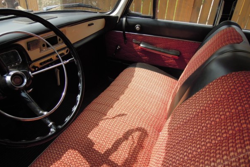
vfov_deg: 49.5
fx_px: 181
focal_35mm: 26
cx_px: 121
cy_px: 77
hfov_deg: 69.4
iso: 160
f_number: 2.2
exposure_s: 1/1000
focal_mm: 4.3
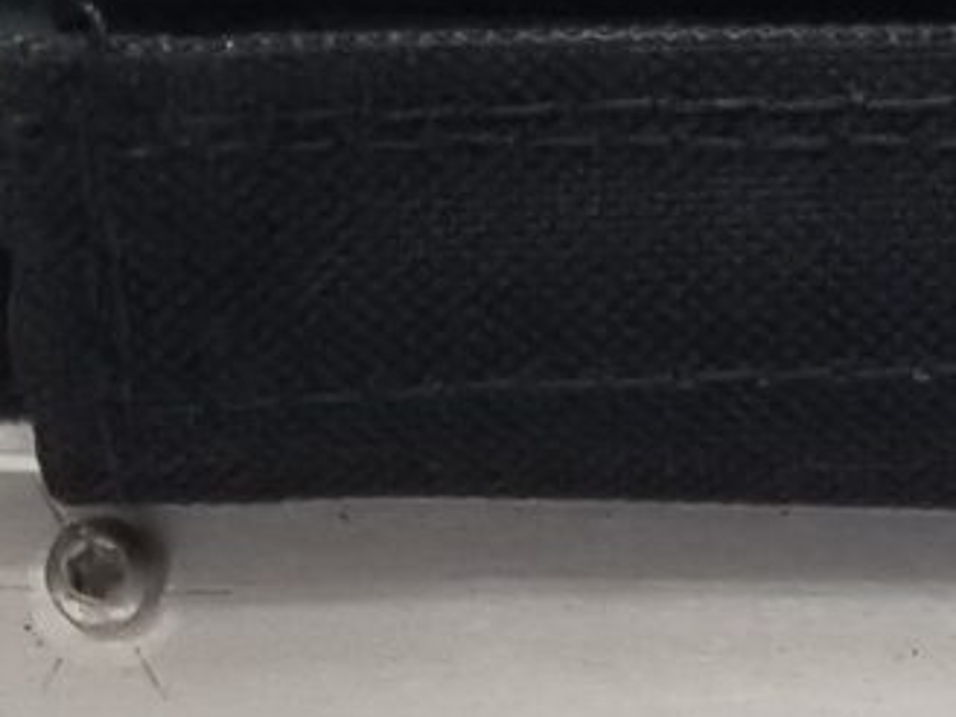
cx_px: 2075
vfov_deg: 6.8
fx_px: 5606
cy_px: 1941
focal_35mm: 203
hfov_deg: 9.0
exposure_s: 1/120
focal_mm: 4.25
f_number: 1.7
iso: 80
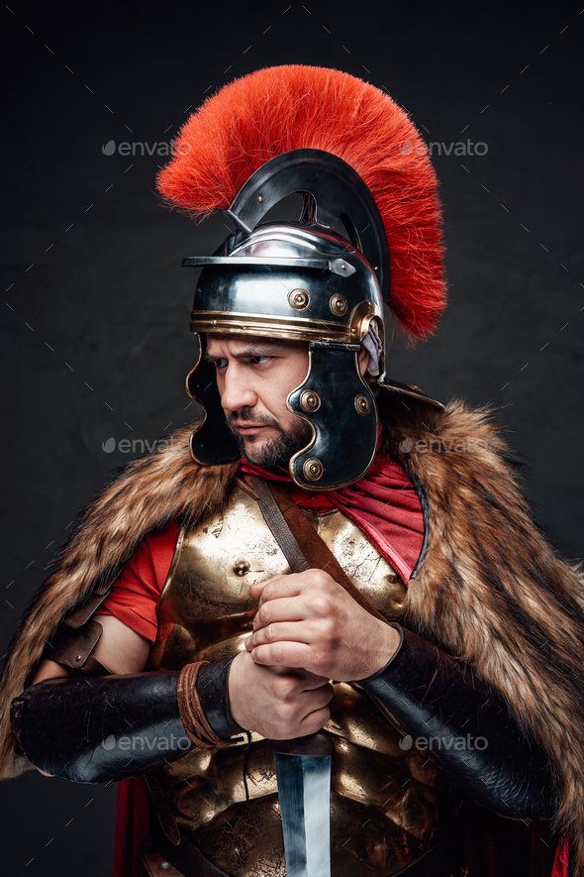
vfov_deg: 39.6
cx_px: 292
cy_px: 438
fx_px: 1217
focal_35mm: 50
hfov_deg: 27.0
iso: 125
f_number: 6.3
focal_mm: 50
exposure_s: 1/125
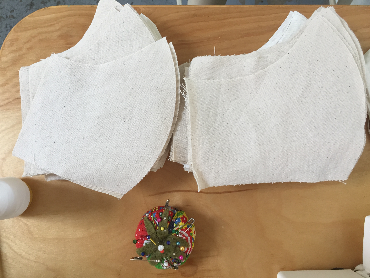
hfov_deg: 61.7
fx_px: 310
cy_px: 139
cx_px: 185
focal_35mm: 29
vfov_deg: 48.2
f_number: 2.2
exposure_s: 1/40
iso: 32
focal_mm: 4.15
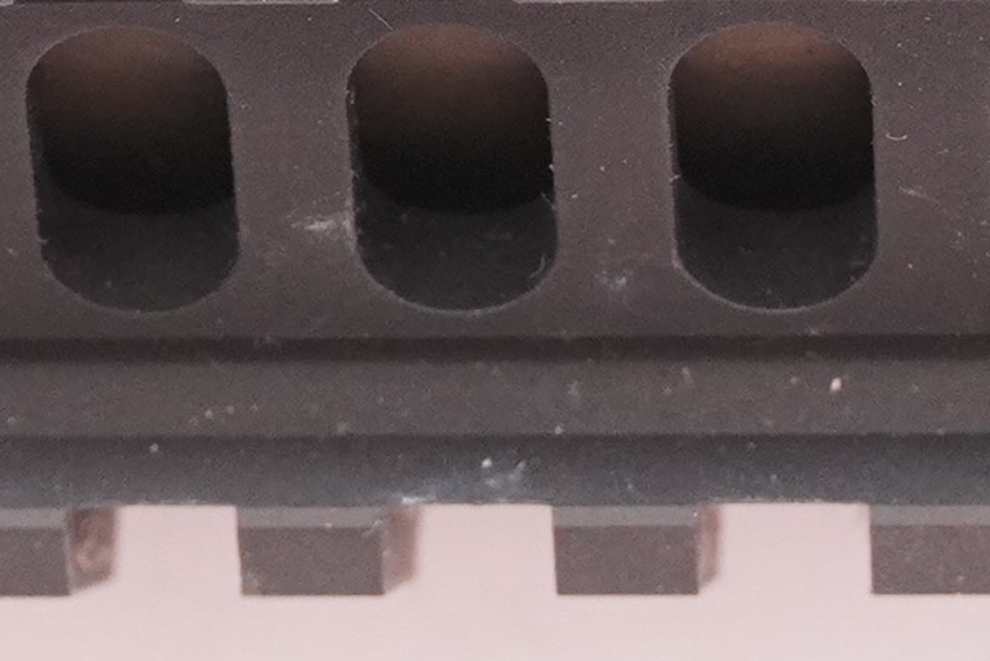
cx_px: 147
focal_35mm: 476
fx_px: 13109
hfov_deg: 4.3
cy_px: -289
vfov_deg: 2.9
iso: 1250
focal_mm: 47
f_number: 5.6
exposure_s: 1/125
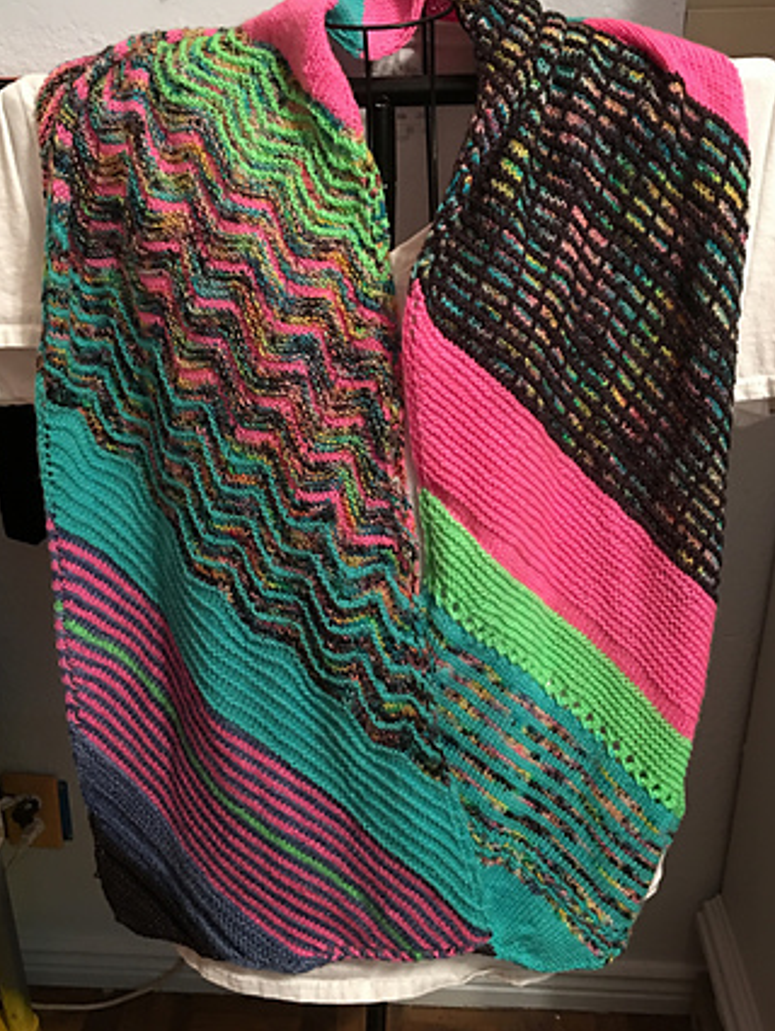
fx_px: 1014
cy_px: 455
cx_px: 364
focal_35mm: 34
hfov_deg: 41.8
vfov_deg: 53.8
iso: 50
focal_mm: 4.15
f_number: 2.2
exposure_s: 1/4
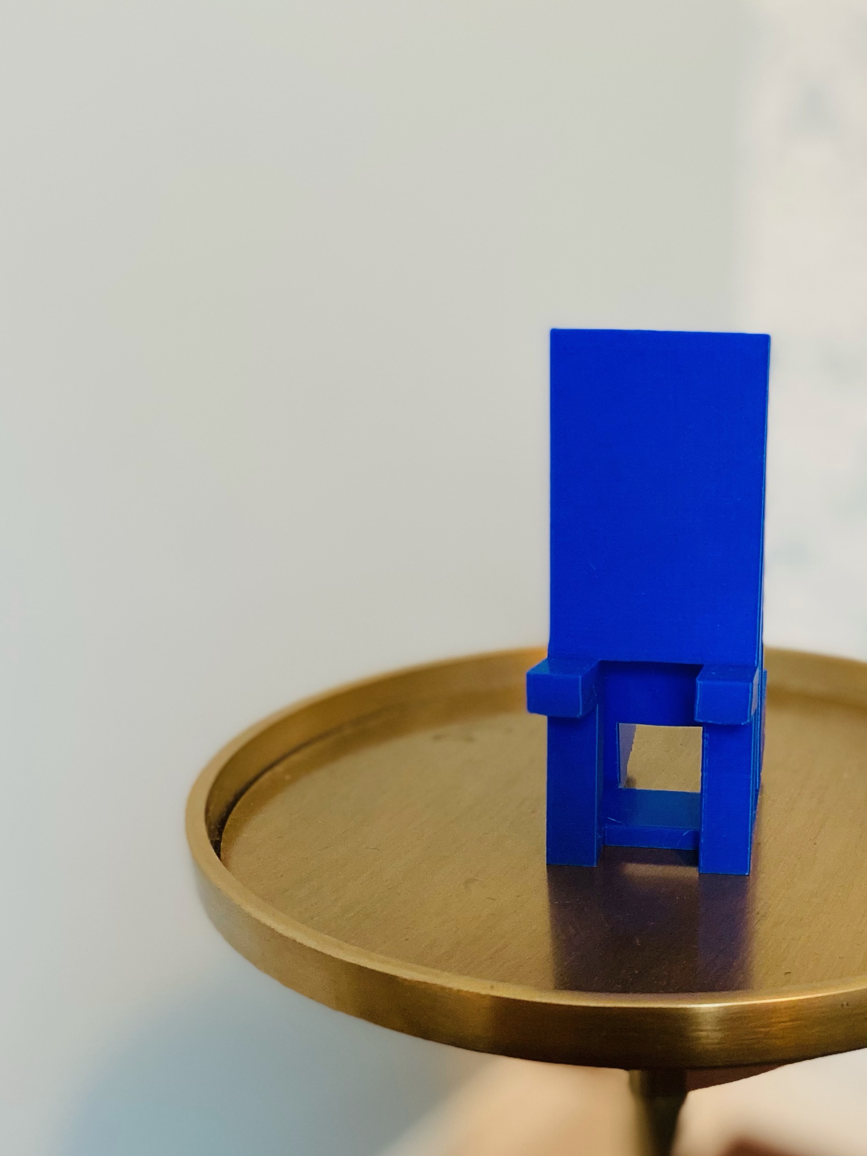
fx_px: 1403
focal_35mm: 42
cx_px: 674
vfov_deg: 43.6
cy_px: 840
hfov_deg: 33.5
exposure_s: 1/40
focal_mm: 4.25
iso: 500
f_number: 1.8
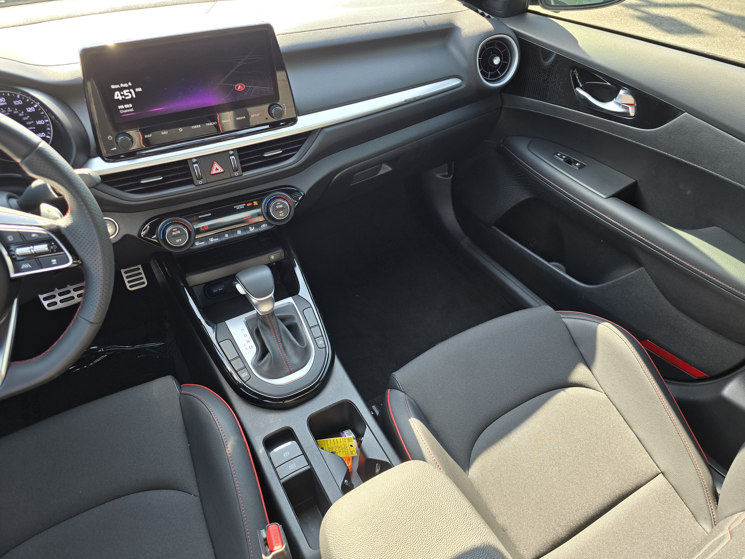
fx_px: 495
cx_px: 372
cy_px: 280
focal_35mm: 23
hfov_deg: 73.9
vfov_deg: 58.9
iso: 100
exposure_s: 1/180
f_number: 1.7
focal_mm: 6.3
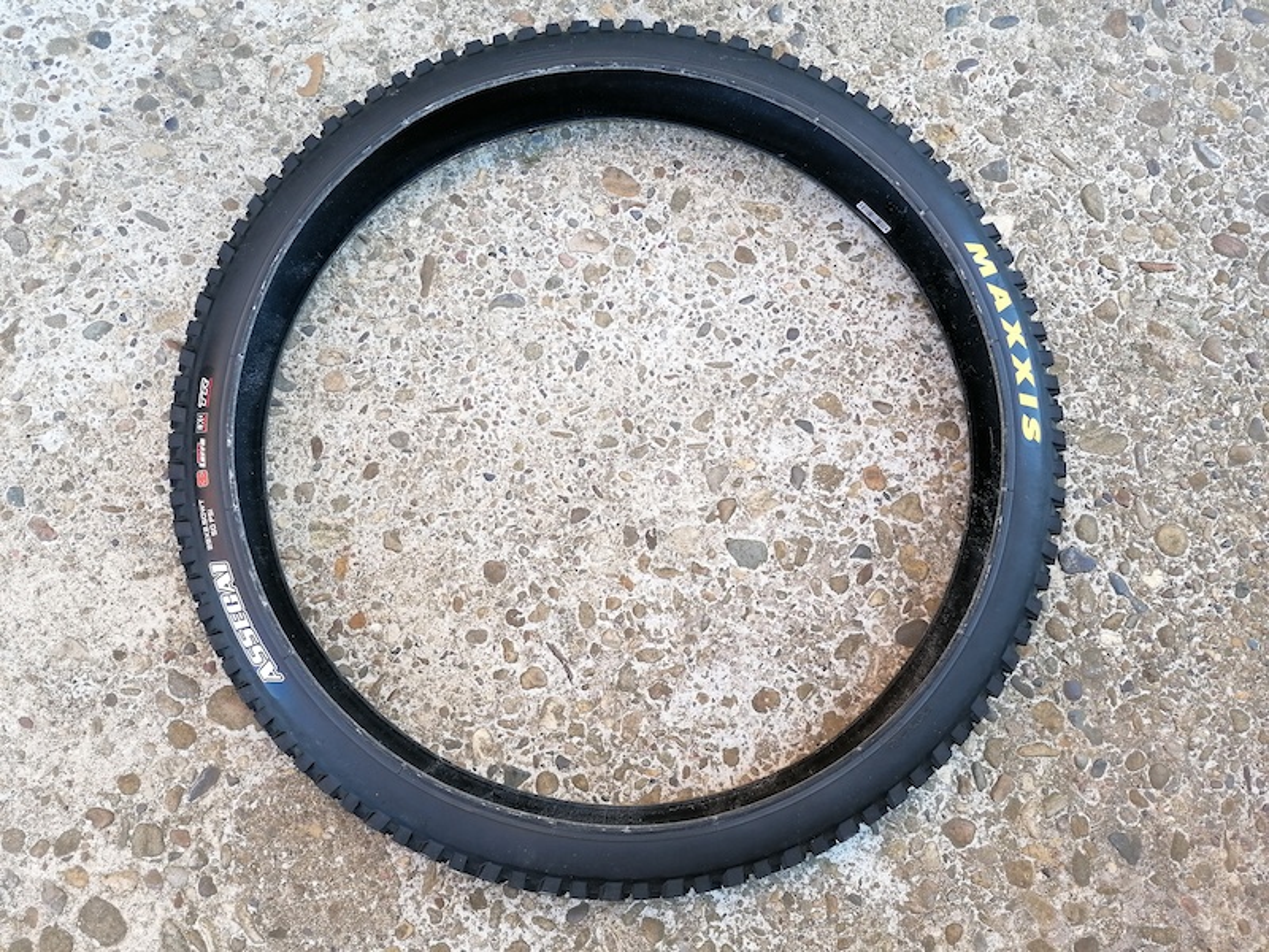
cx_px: 634
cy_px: 476
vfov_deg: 51.4
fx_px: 990
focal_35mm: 27
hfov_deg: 65.3
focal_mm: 4.75
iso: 64
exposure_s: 1/100
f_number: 1.8
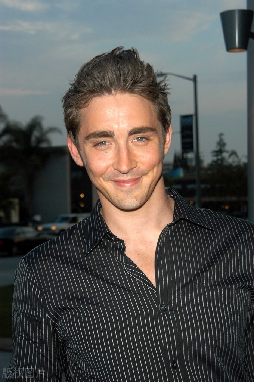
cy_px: 191
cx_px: 127
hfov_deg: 18.9
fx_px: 763
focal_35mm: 72
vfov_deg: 28.1
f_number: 8
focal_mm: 48
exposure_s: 1/160
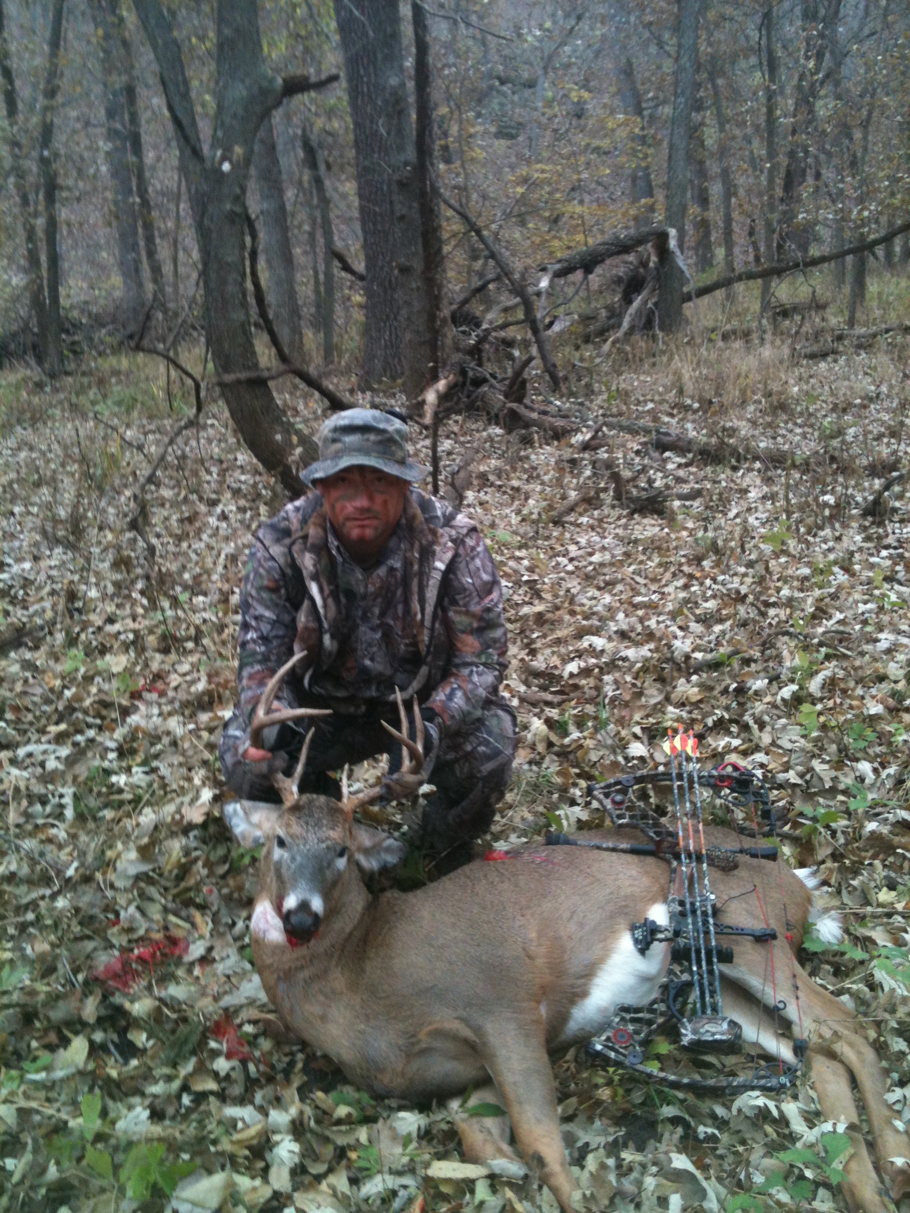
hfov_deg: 40.7
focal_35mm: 35
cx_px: 455
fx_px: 1227
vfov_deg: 52.6
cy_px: 606
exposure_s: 1/40
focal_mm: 3.85
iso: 100
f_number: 2.8
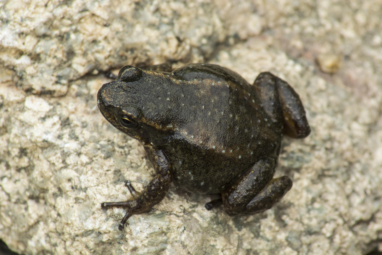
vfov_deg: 3.5
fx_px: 4138
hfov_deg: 5.3
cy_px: 128
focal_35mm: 390
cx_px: 191
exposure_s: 1/250
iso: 1000
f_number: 20
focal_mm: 260
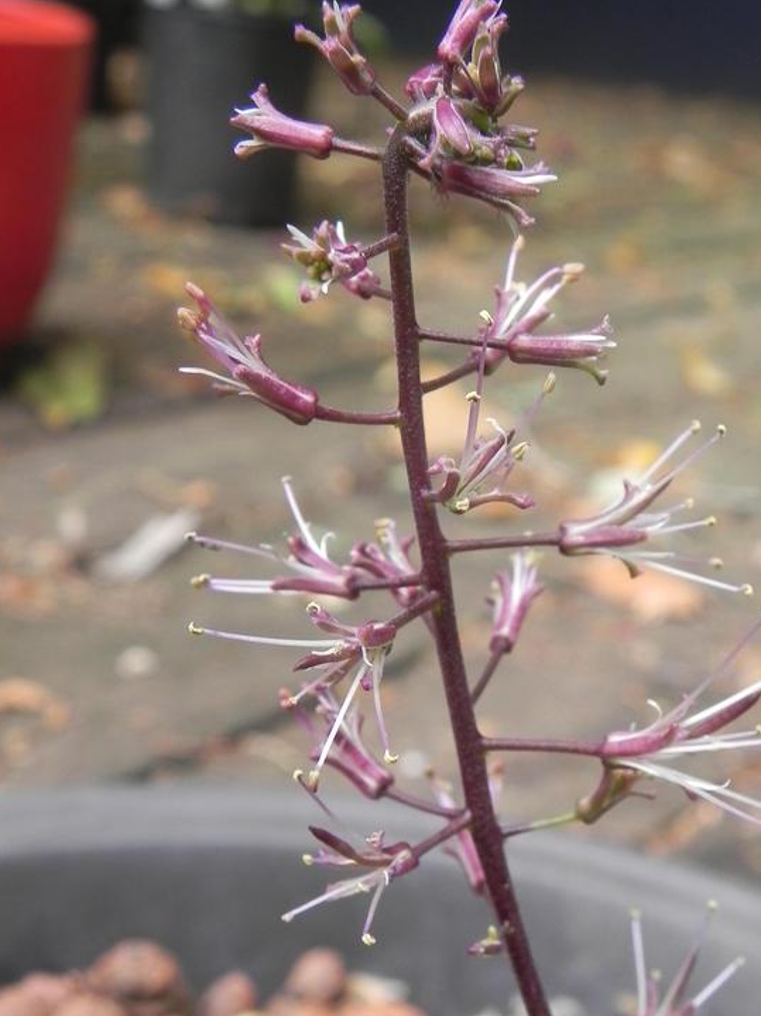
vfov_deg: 33.6
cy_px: 634
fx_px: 1671
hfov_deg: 25.6
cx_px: 474
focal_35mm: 57
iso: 160
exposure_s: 1/122
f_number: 4
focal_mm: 7.3
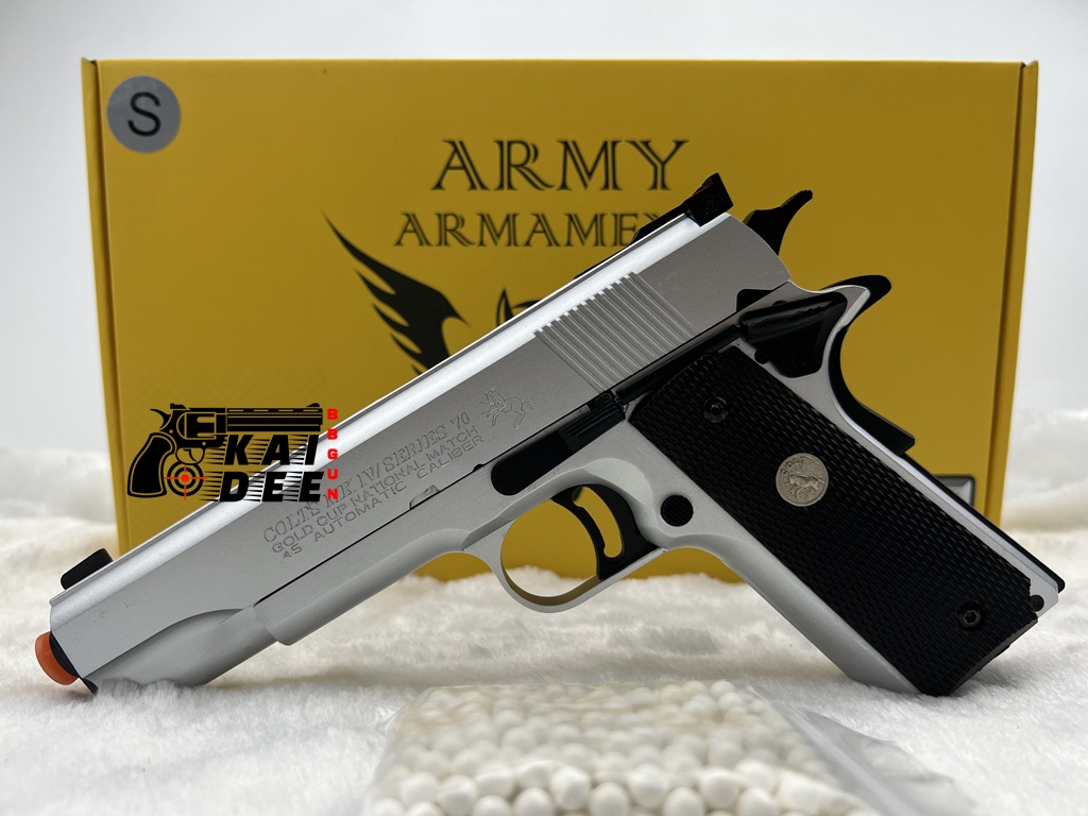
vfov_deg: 53.1
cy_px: 408
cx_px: 544
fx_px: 817
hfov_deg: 67.3
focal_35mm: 26
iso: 50
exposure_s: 1/471
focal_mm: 5.7
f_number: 1.5
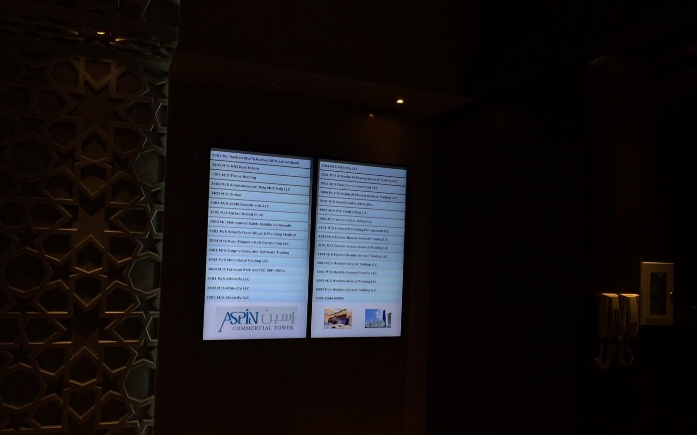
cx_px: 347
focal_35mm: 32
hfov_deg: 59.7
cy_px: 245
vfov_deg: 39.3
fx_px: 608
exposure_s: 1/60
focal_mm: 4.12
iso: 40
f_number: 2.2
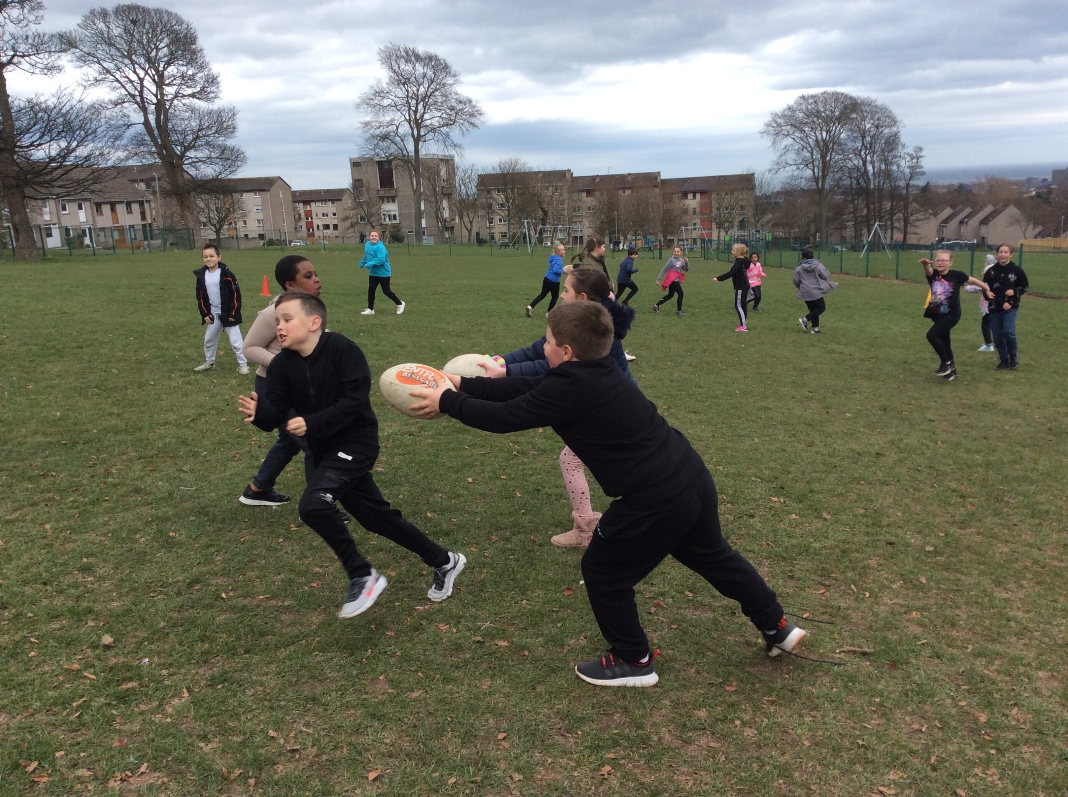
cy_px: 398
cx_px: 534
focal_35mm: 32
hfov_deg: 56.9
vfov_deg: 44.1
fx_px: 986
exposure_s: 1/424
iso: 32
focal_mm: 3.3
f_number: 2.4
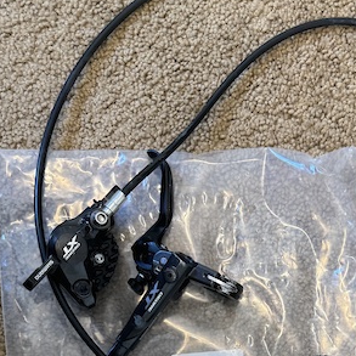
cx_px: 286
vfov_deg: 26.6
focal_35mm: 58
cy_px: 414
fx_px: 675
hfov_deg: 28.9
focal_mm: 6.76
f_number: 1.78
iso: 320
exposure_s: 1/60
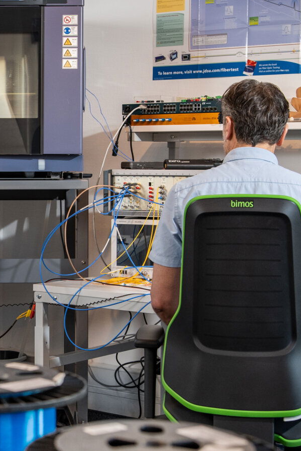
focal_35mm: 80
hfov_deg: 16.5
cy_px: 244
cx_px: -29
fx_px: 1004
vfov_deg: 25.4
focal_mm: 35
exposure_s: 1/100
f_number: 4
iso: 640
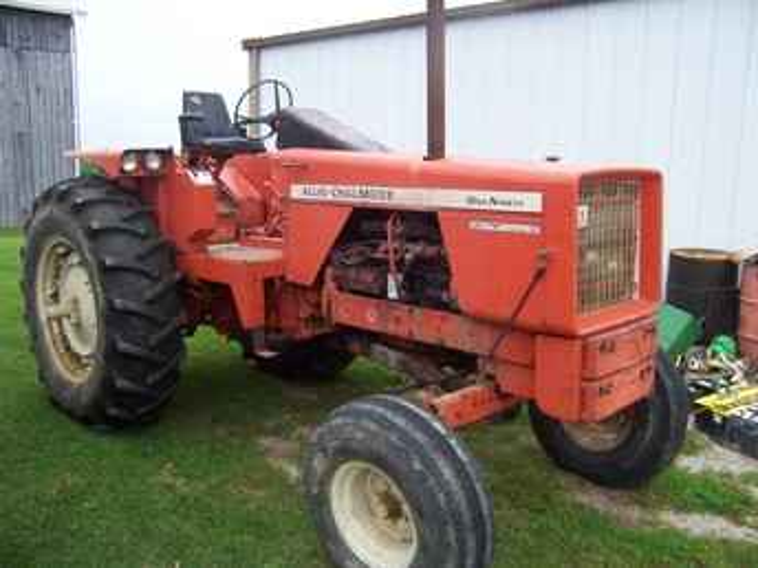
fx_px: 723
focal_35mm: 33
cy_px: 284
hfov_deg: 55.4
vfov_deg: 42.9
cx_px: 379
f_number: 3.4
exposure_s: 1/180
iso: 80
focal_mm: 5.5
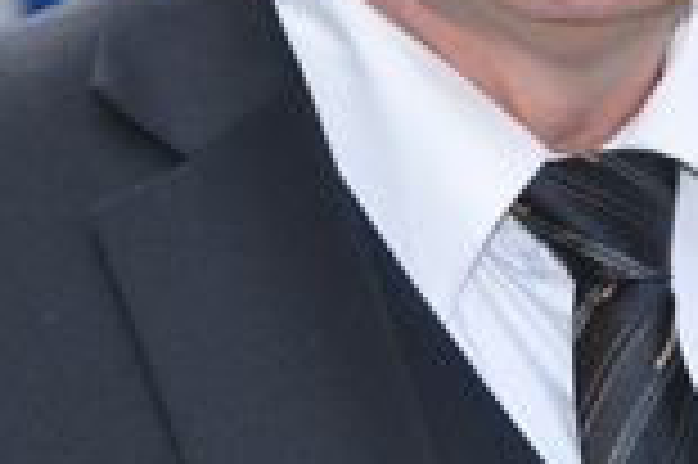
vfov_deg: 5.6
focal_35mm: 242
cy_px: -182
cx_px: 576
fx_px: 4687
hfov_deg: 8.5
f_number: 8
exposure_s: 1/200
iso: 250
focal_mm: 50
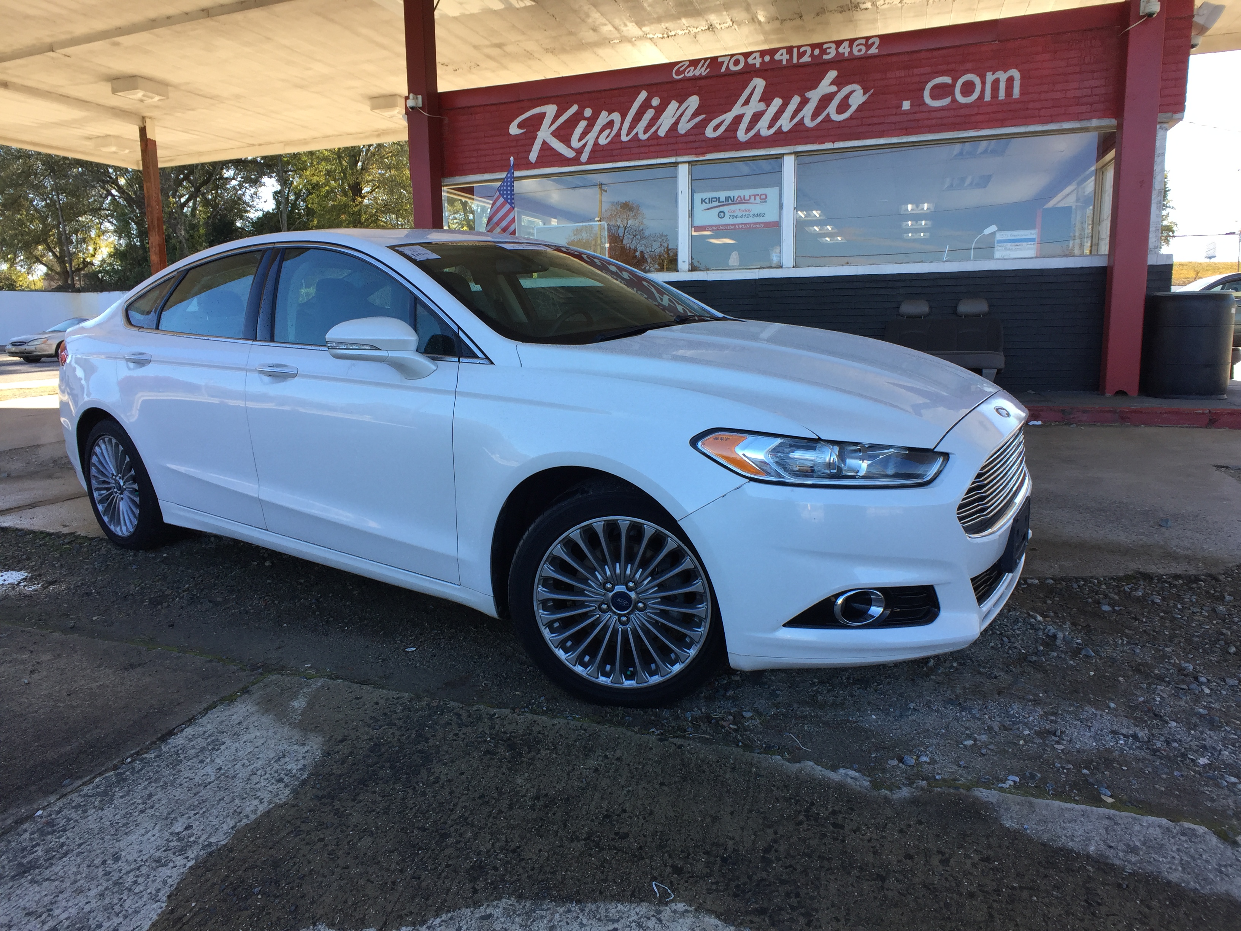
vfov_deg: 48.2
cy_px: 466
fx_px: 1040
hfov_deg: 61.7
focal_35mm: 29
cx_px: 620
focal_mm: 4.15
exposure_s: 1/286
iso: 32
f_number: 2.2
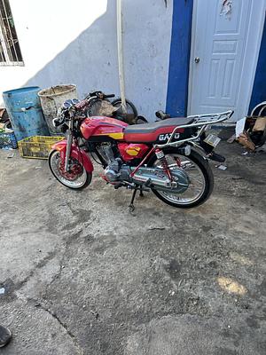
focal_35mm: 26
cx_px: 133
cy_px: 178
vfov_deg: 67.3
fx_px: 266
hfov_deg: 53.1
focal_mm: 5.7
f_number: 1.5
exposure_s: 1/193
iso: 40
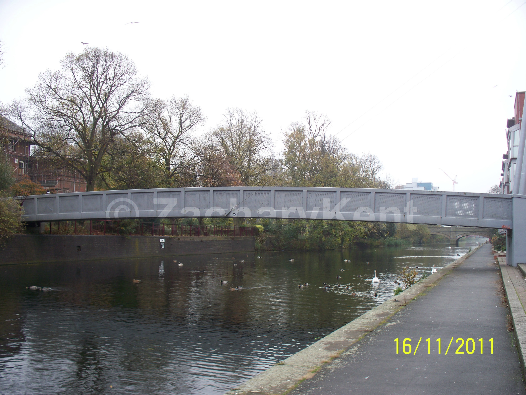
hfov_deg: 51.4
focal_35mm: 36
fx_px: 547
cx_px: 263
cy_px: 198
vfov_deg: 39.7
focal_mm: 7.54
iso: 64
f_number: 2.8
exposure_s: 1/100
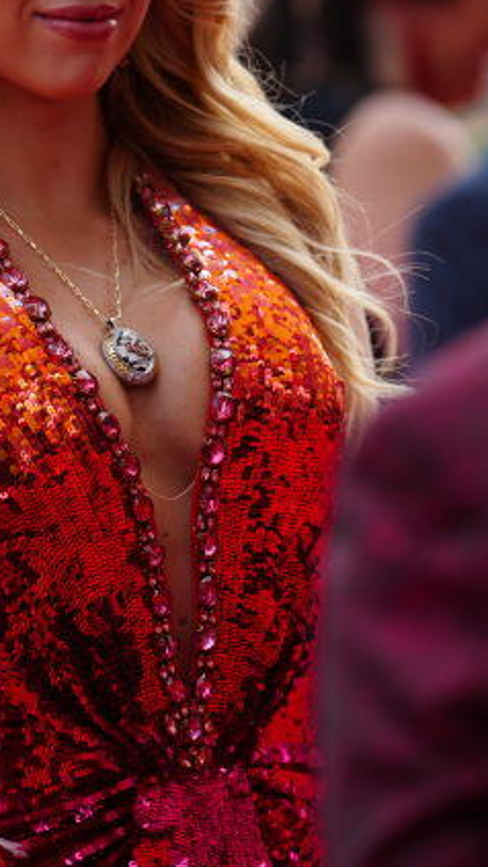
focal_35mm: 383
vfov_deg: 5.6
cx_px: 55
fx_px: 8809
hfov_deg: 3.2
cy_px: 282
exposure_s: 1/1250
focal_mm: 151
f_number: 2.8
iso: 250
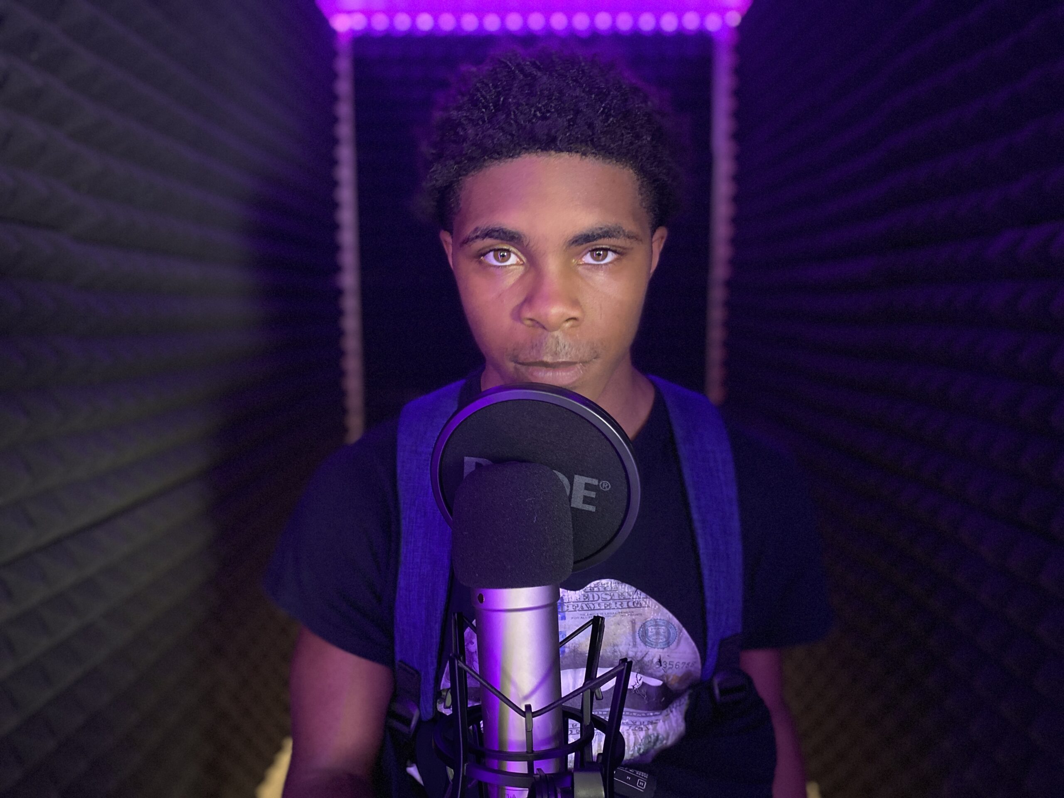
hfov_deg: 67.3
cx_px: 532
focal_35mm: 26
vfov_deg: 53.1
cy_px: 399
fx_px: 799
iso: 640
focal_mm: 4.25
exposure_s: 1/26
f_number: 1.8
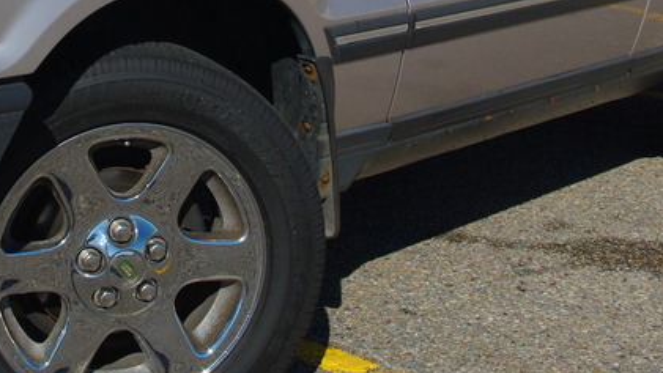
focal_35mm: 79
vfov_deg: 15.0
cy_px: -20
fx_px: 1389
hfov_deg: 26.4
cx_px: 140
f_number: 8
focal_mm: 21.25
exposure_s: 1/350
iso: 100
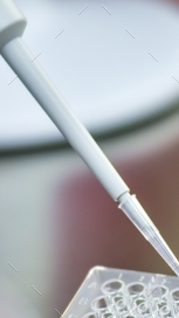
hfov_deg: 2.7
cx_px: 89
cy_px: 227
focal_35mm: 454
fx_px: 3831
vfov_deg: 4.8
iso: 800
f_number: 4
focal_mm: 200
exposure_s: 1/320
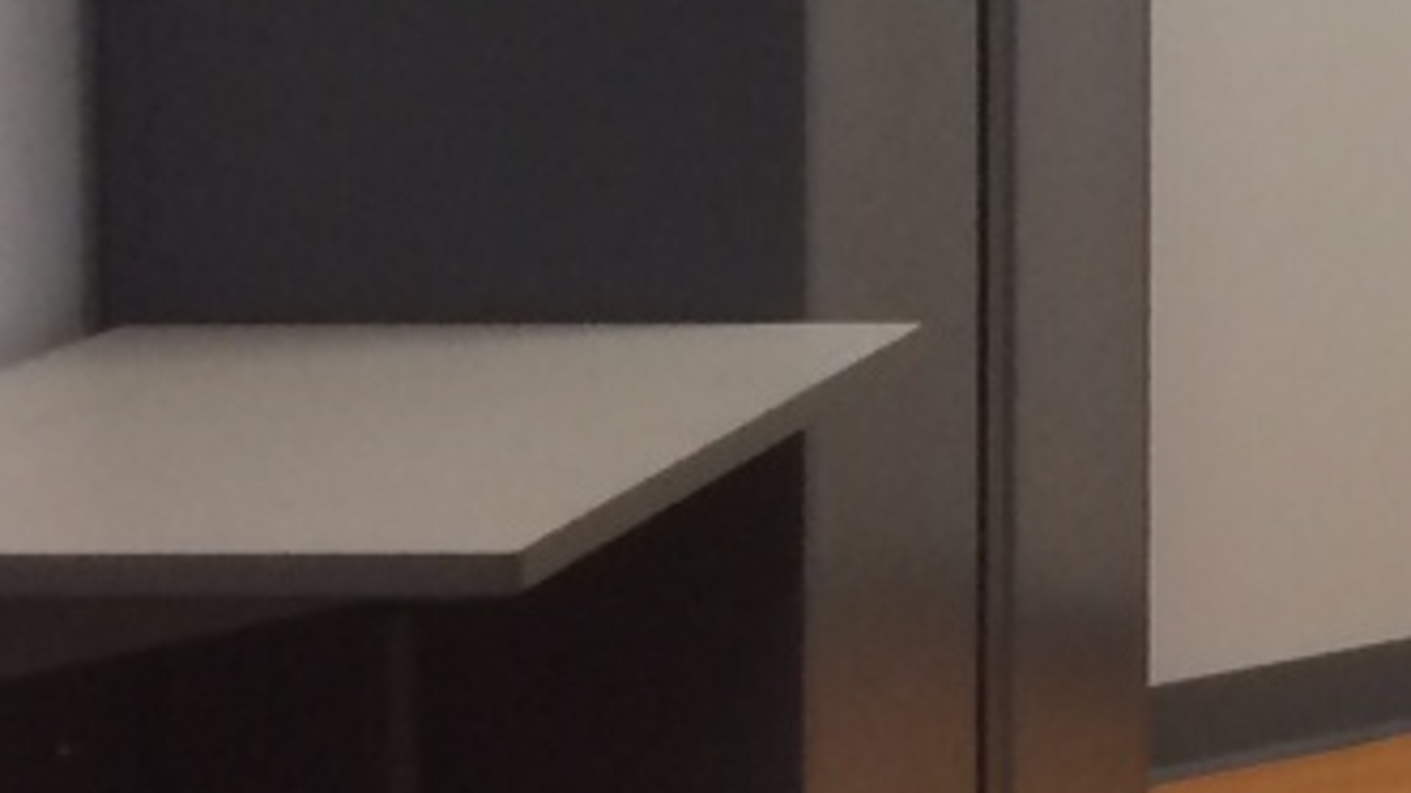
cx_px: 3167
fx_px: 6022
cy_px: -183
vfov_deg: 7.5
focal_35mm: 161
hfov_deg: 11.5
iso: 100
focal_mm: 4.12
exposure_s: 1/30
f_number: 2.2
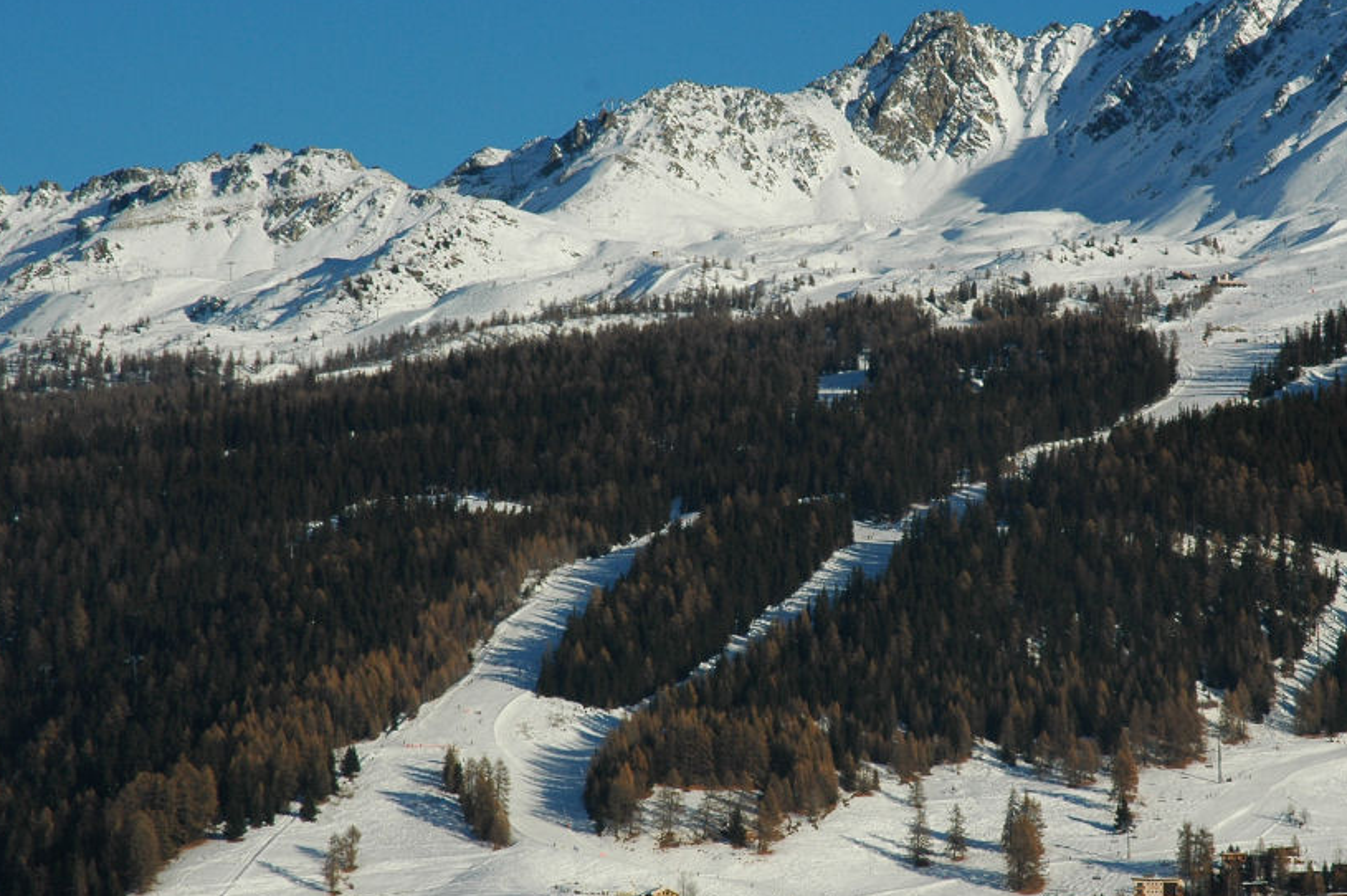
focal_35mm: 155
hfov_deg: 13.2
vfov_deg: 8.8
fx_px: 5795
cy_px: 466
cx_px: 840
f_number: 11
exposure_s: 1/400
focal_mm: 70
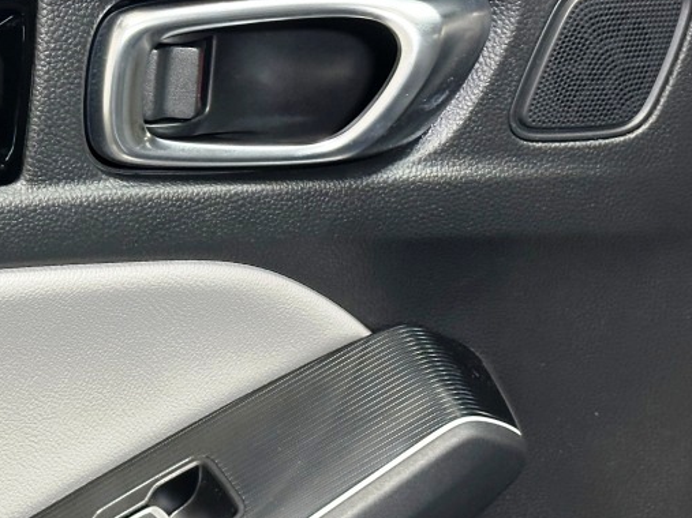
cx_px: 124
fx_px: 1939
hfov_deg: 20.0
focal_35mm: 97
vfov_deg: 15.2
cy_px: 308
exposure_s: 1/30
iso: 400
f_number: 1.78
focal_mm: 6.86
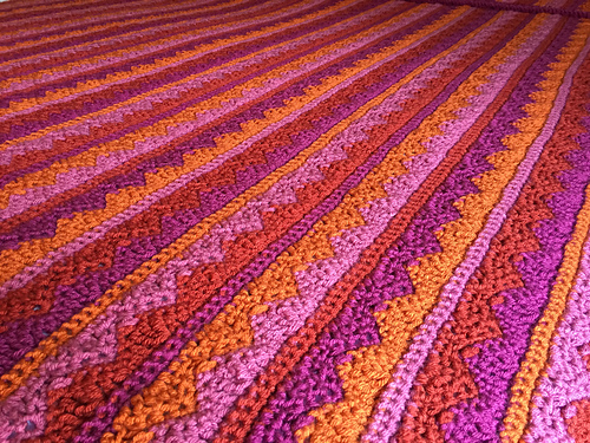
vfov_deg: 48.2
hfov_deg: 61.7
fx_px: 494
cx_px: 295
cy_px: 222
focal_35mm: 29
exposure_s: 1/10
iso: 100
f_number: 2.2
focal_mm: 4.15
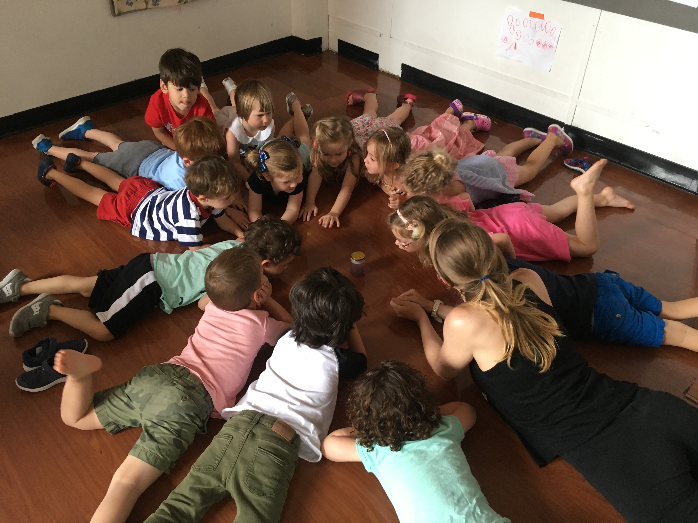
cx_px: 349
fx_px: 585
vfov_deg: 48.2
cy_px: 262
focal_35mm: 29
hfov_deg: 61.7
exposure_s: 1/30
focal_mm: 4.15
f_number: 2.2
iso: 100
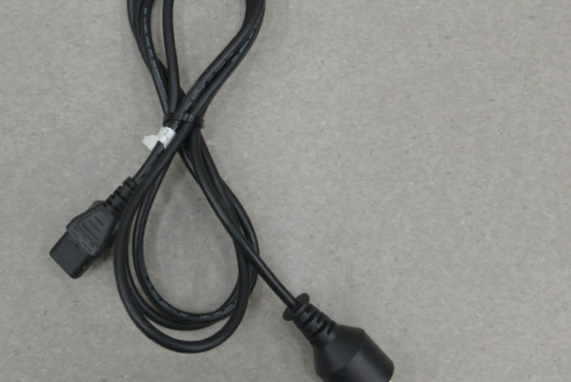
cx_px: 203
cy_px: 161
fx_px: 778
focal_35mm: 49
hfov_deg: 39.9
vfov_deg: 27.5
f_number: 7.1
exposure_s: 1/125
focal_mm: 31
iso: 1600
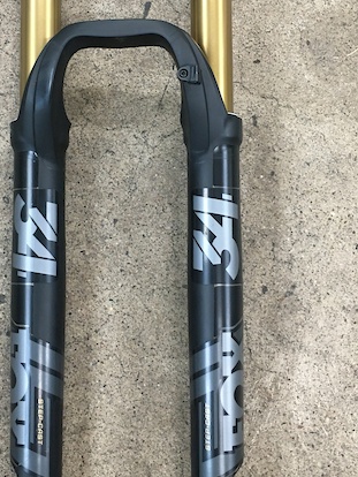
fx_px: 771
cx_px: 152
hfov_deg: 26.1
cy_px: 164
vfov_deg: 34.1
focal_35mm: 56
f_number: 2.2
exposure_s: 1/30
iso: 125
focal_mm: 4.15
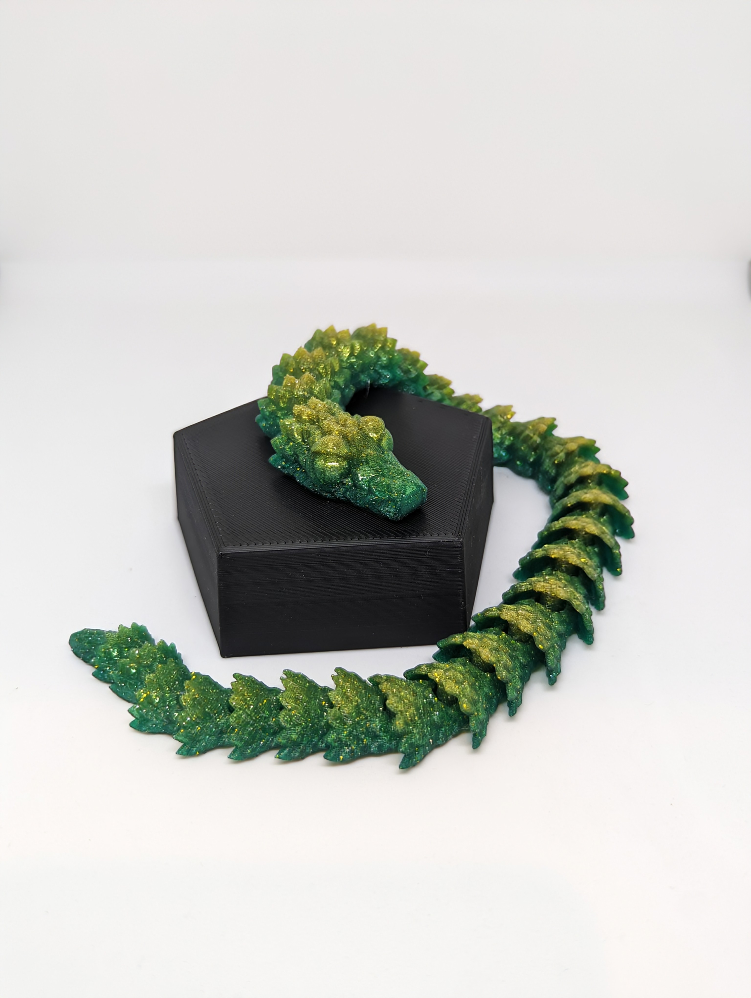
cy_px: 499
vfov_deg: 71.5
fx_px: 693
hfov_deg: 56.9
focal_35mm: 24
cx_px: 376
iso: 51
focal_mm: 6.81
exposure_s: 1/24
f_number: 1.85
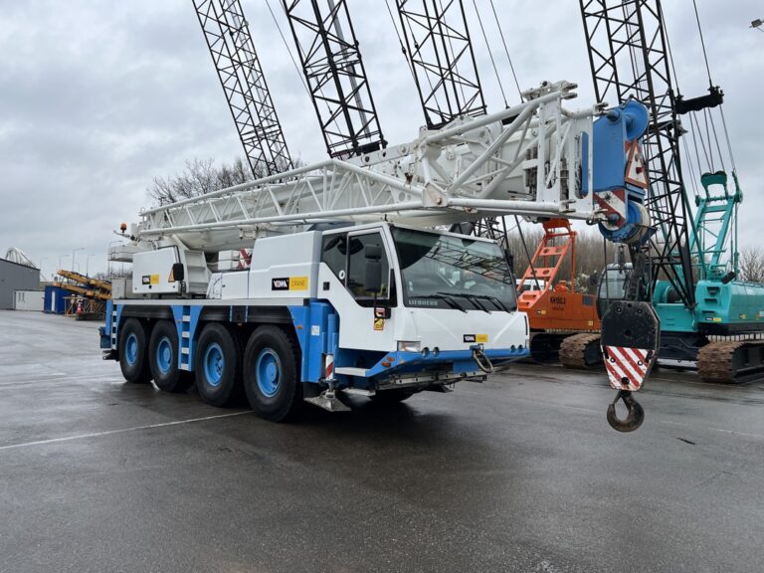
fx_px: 574
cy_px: 286
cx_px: 382
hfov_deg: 67.3
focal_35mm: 26
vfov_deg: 53.1
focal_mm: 5.7
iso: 50
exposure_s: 1/2404
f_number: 1.5
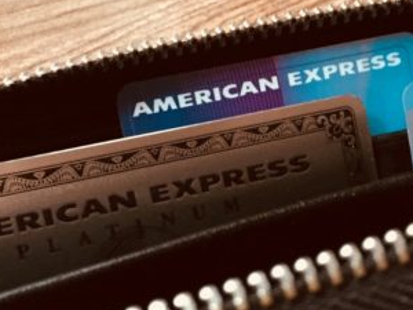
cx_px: 324
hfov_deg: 31.9
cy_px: 209
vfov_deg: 24.7
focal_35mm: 59
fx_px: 704
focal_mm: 4.15
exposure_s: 1/15
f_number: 2.2
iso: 500
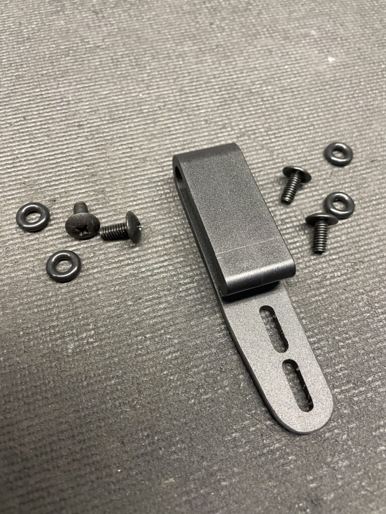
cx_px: 193
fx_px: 387
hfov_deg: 53.1
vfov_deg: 67.3
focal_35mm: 26
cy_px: 257
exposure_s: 1/60
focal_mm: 4.2
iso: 160
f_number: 1.6
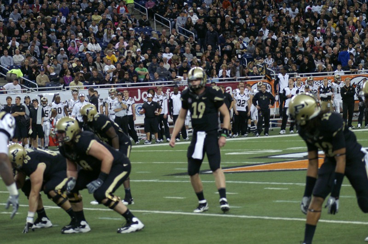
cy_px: 122
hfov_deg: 11.4
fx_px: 1836
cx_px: 184
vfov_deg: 7.6
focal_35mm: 180
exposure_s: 1/100
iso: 800
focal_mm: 120
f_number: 5.6
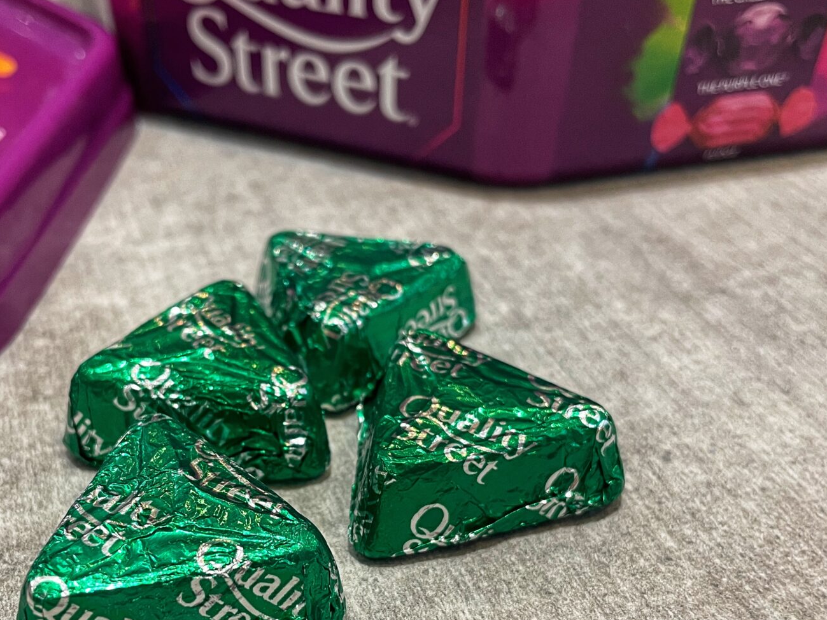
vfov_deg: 34.6
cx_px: 315
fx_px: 979
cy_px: 435
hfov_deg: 45.4
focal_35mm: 41
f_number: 1.6
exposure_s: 1/50
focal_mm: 4.2
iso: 125
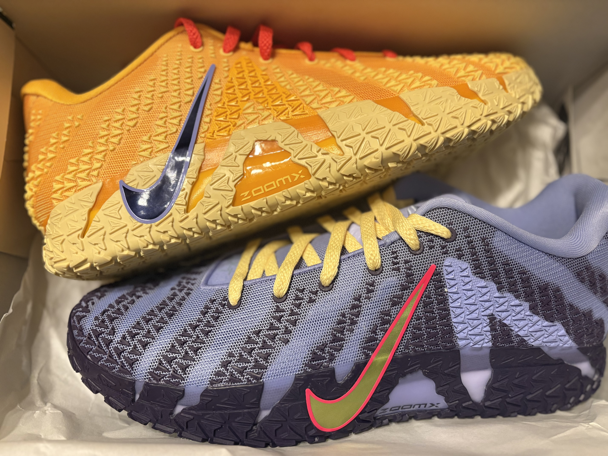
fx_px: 457
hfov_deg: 67.3
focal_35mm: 26
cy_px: 228
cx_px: 304
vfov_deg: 53.1
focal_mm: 5.96
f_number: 1.6
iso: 250
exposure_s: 1/60
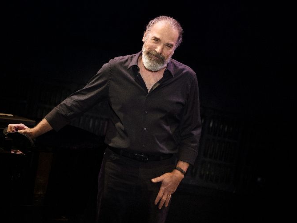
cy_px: 112
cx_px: 127
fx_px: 2351
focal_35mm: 274
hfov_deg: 7.2
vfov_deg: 5.4
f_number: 5.6
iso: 4000
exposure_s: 1/160
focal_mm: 238
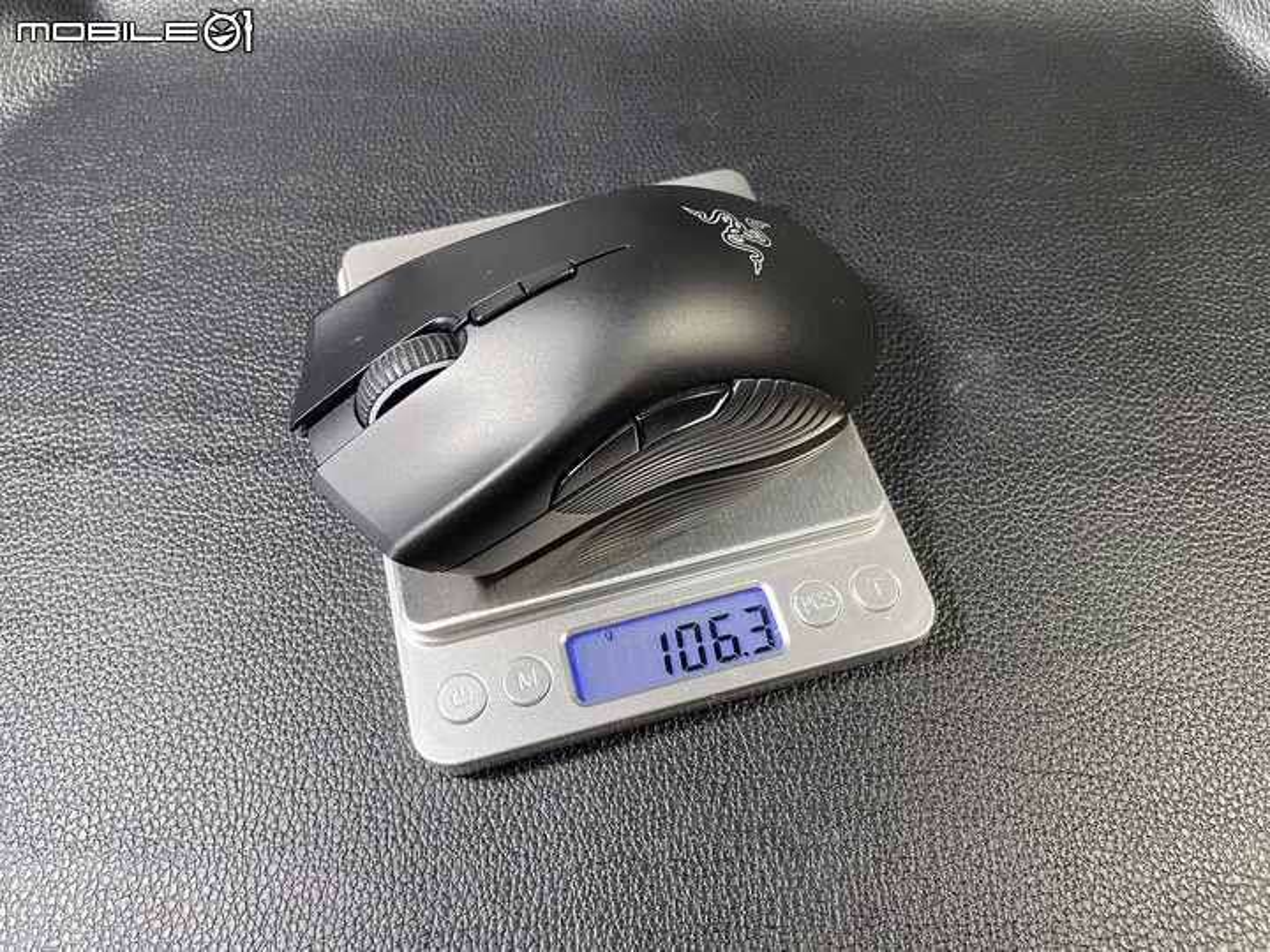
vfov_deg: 53.1
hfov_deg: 67.3
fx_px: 954
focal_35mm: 26
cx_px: 635
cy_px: 476
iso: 80
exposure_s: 1/60
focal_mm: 4.2
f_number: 1.6
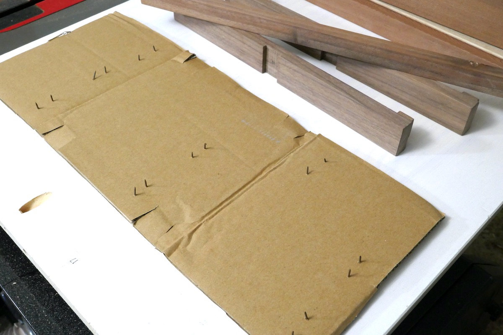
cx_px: 252
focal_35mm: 38
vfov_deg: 35.1
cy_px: 168
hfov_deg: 50.7
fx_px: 531
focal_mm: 14
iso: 1600
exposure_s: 1/80
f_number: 7.1
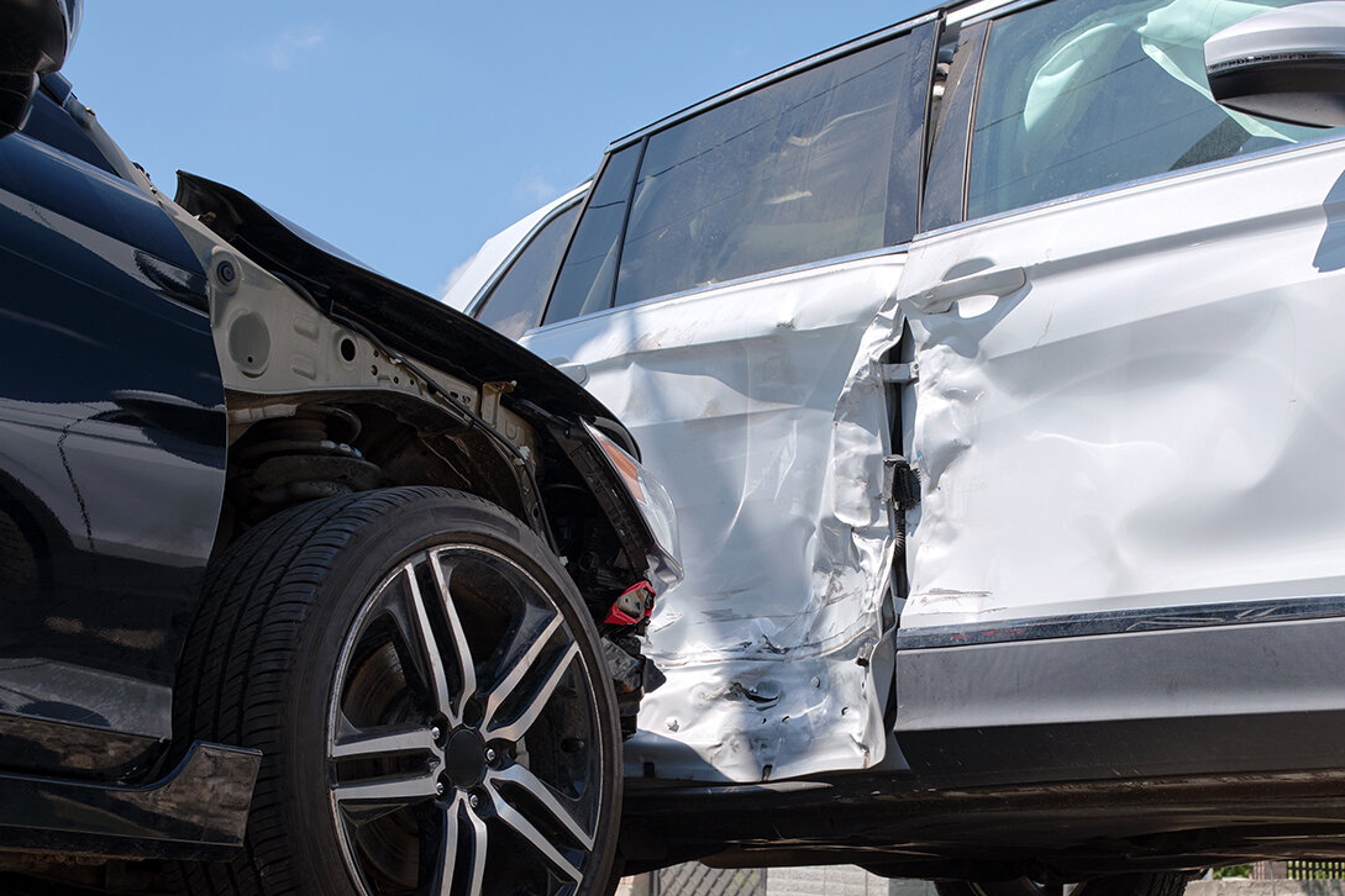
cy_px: 520
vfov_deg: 21.9
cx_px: 776
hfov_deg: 32.3
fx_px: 2316
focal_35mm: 62
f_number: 6.4
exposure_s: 1/320
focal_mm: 33
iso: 160
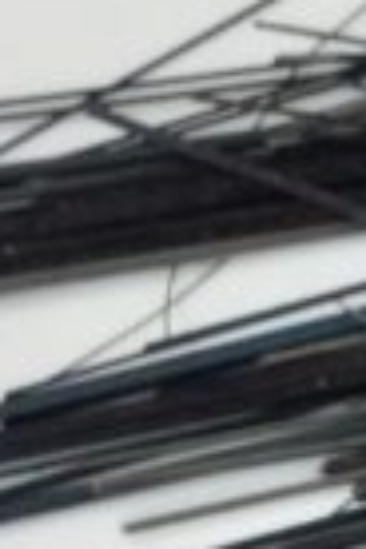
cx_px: 593
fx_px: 3644
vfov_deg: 8.6
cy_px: 545
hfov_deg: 5.7
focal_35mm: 239
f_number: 2.4
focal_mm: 3.3
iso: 32
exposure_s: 1/33
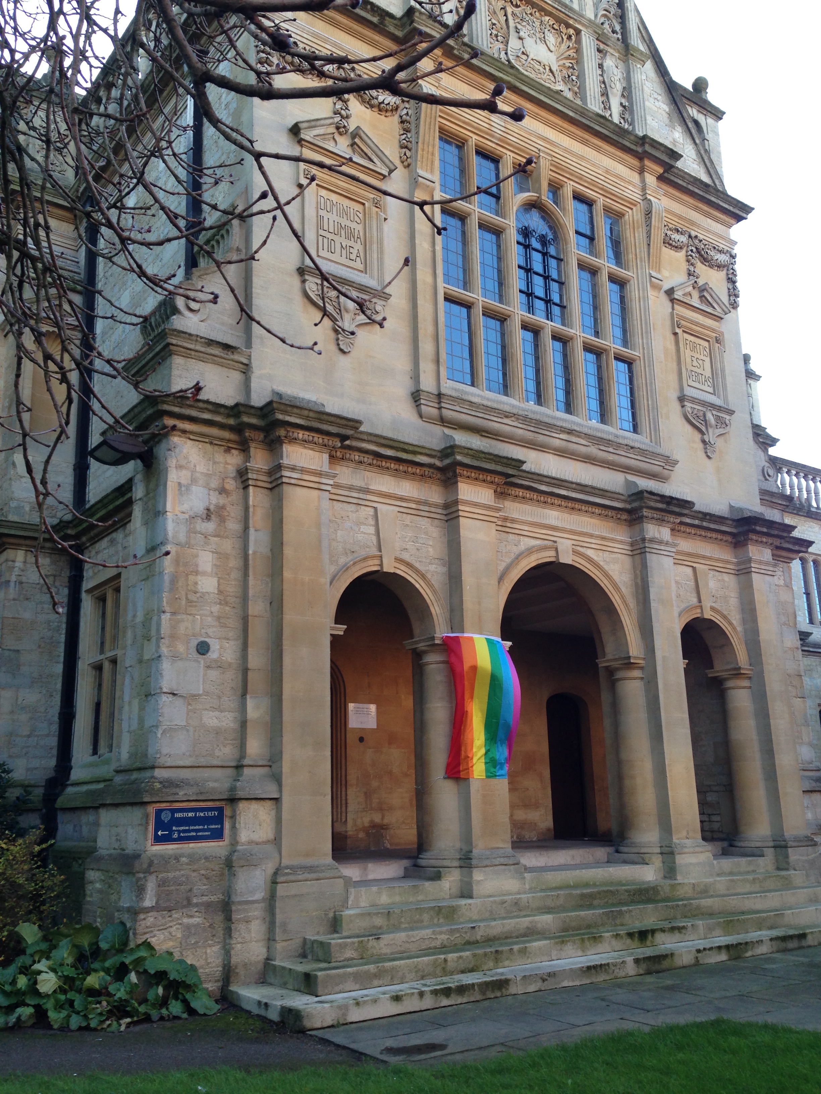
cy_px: 547
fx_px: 1044
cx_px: 410
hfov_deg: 42.9
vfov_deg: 55.4
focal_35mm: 33
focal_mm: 4.12
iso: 50
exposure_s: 1/120
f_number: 2.4
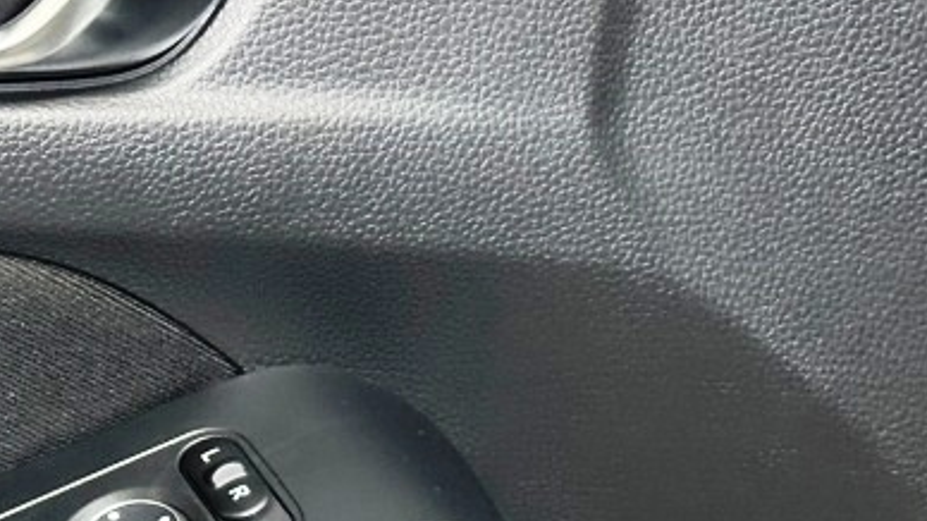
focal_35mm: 138
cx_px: -213
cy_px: 452
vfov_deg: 8.8
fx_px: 3391
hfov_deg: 15.0
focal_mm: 6.86
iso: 640
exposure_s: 1/30
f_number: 1.78
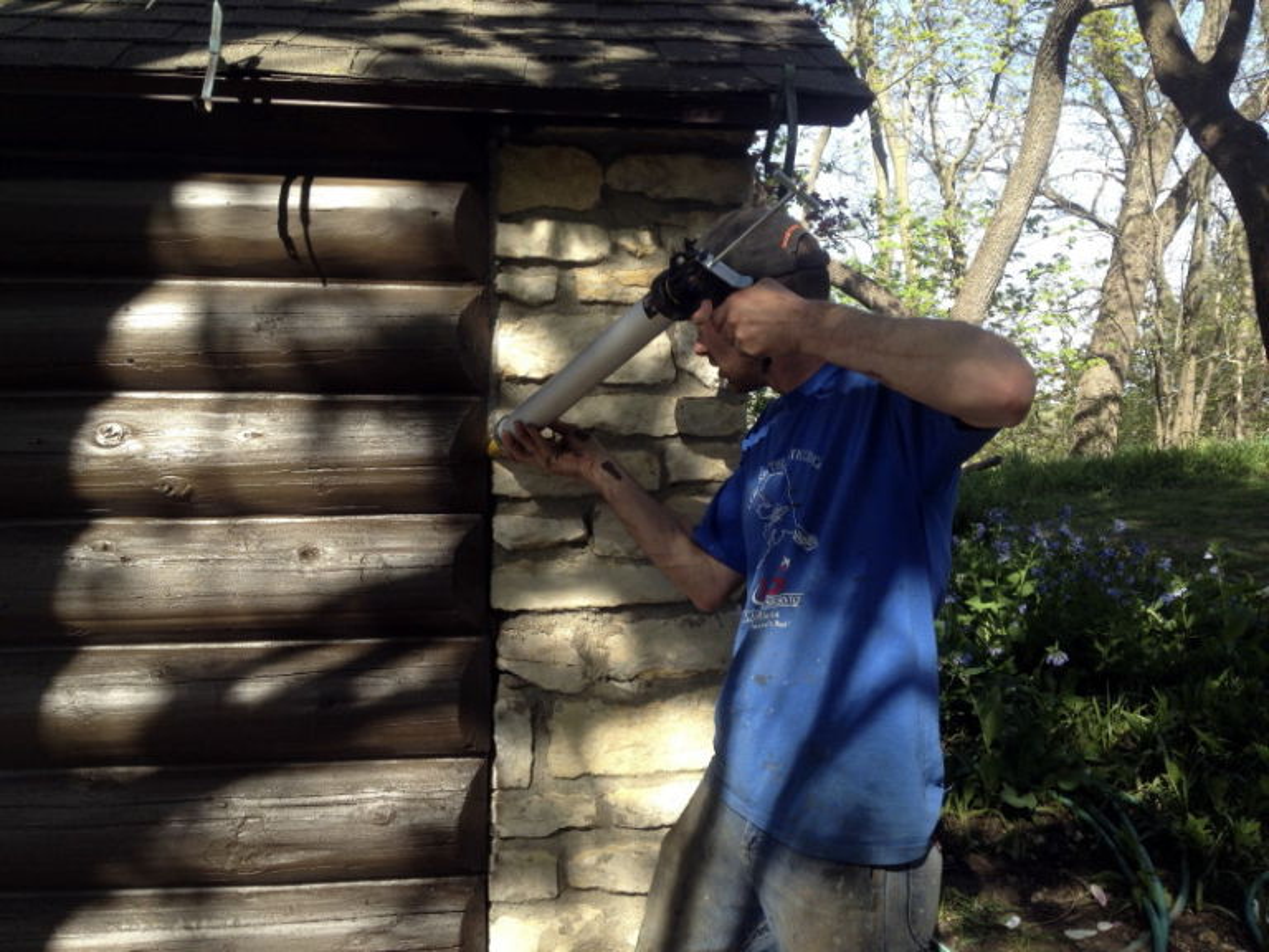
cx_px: 634
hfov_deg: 52.6
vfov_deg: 40.7
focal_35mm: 35
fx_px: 1283
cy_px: 476
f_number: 2.4
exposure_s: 1/431
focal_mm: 4.28
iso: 50
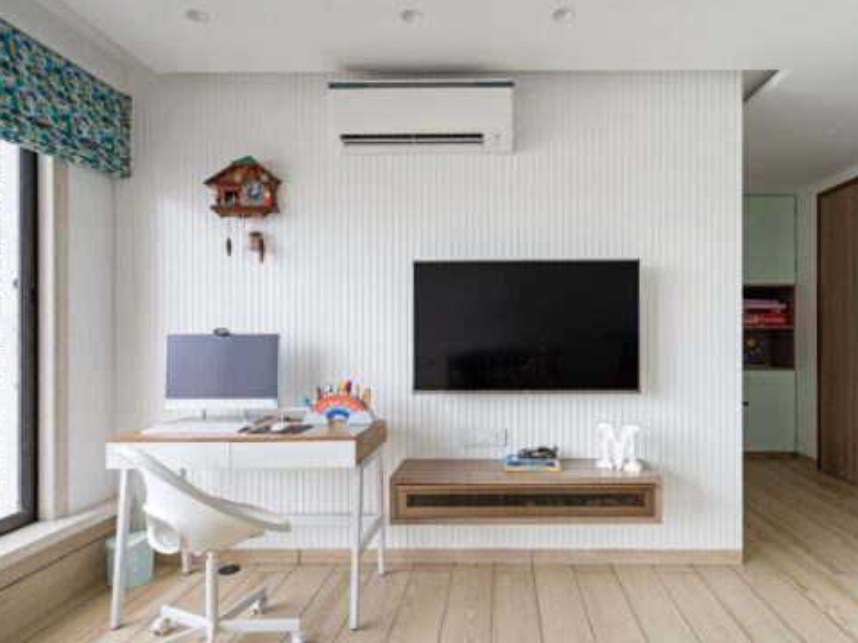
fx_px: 520
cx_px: 484
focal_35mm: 21
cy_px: 327
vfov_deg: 63.4
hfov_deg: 78.6
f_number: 10
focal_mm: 19
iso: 200
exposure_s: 1/4
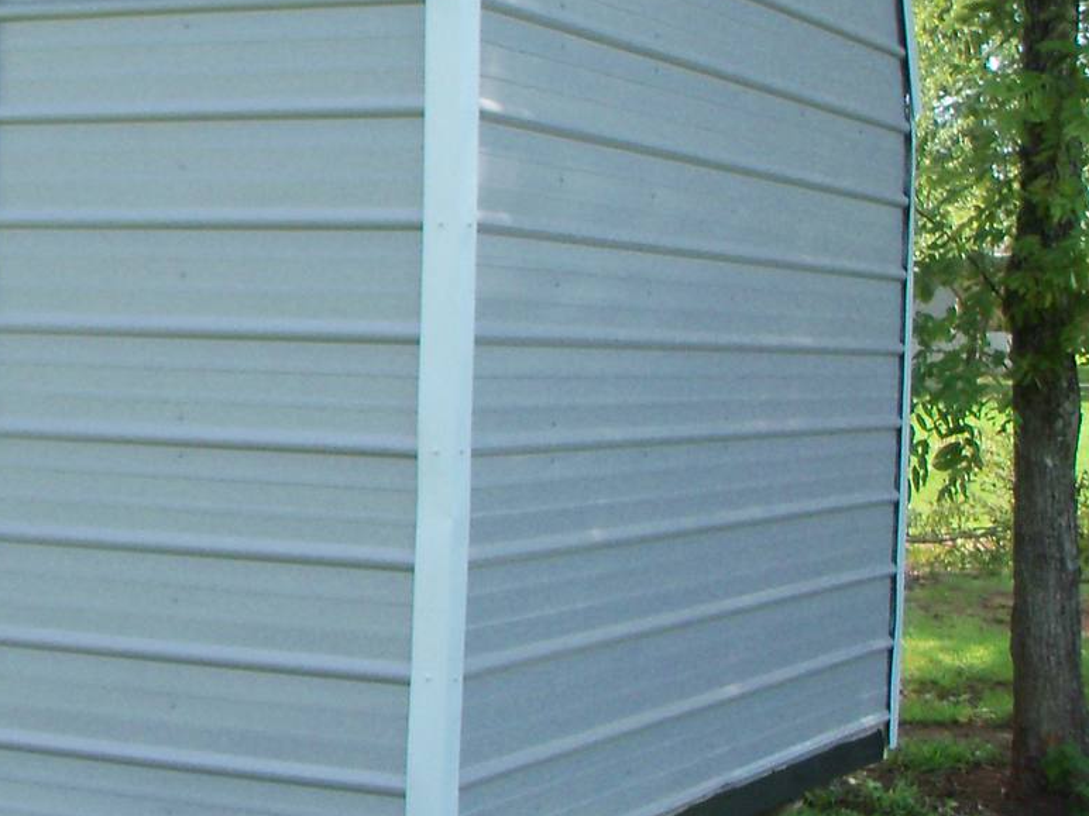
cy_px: 323
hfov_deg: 21.2
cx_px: -150
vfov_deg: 17.0
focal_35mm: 87
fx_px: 2737
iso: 80
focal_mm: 6.3
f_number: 3
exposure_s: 1/320
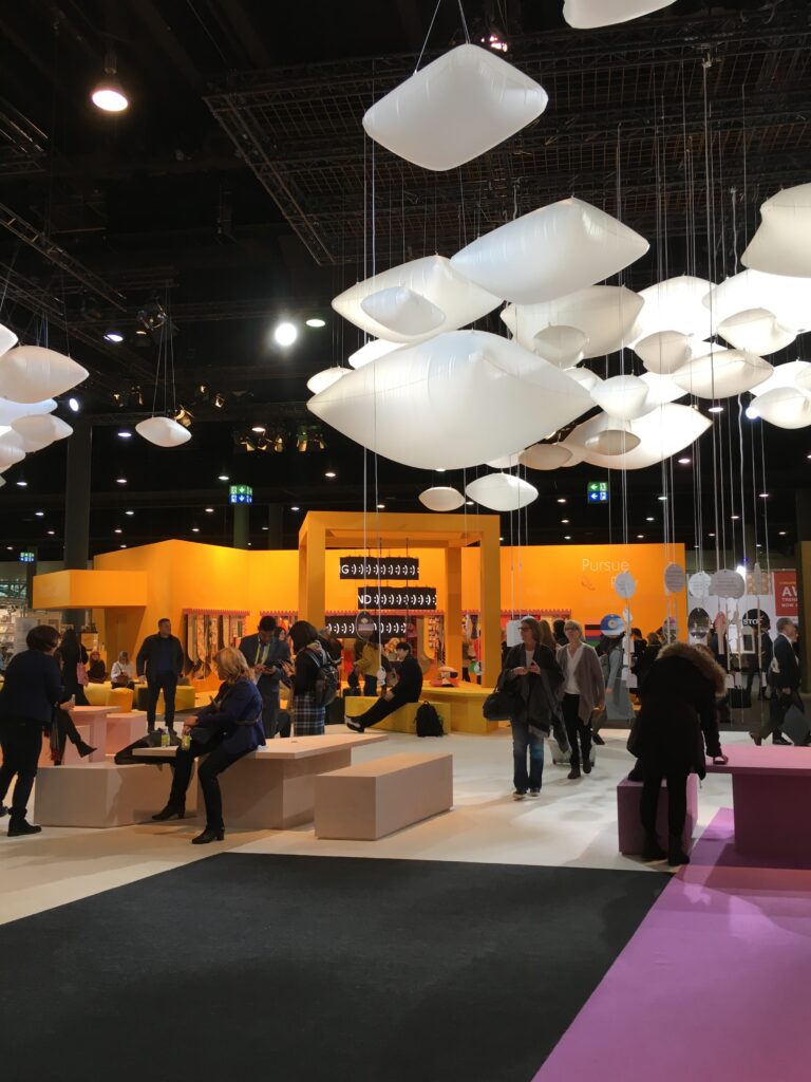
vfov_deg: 61.7
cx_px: 406
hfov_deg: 48.2
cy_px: 541
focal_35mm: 29
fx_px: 906
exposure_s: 1/33
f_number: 2.2
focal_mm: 4.15
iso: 25
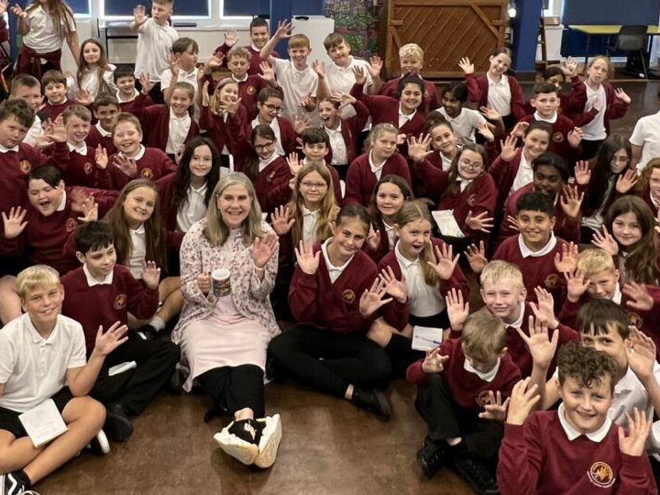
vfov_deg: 37.2
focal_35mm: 37
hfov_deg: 49.7
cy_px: 94
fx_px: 705
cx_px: 253
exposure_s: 1/50
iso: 250
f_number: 1.8
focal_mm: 1.57
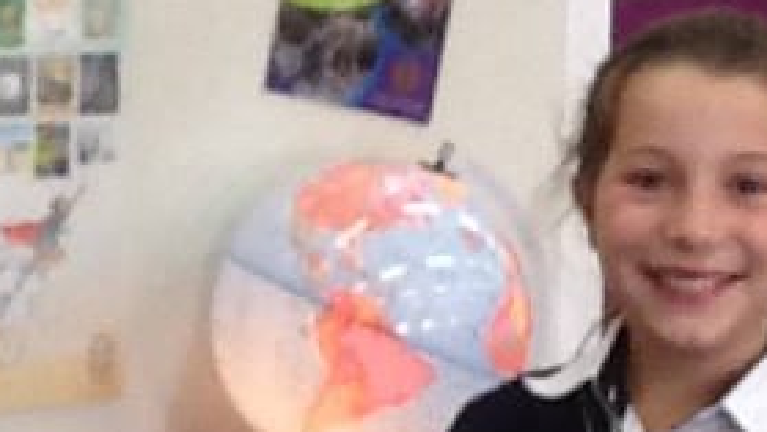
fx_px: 3356
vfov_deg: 7.3
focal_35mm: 165
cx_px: 297
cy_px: 429
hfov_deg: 13.0
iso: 64
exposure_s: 1/30
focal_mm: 2.03
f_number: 2.4
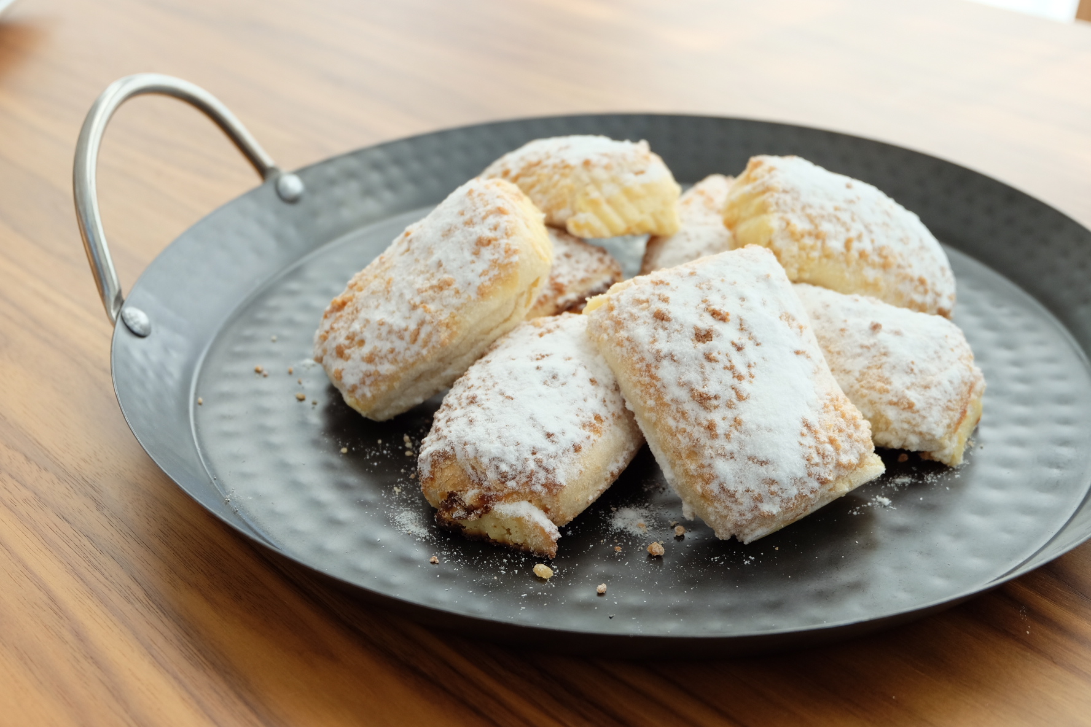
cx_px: 546
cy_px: 364
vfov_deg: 28.6
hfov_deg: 41.9
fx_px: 1424
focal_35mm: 47
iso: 400
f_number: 4.7
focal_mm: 31
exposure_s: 1/210
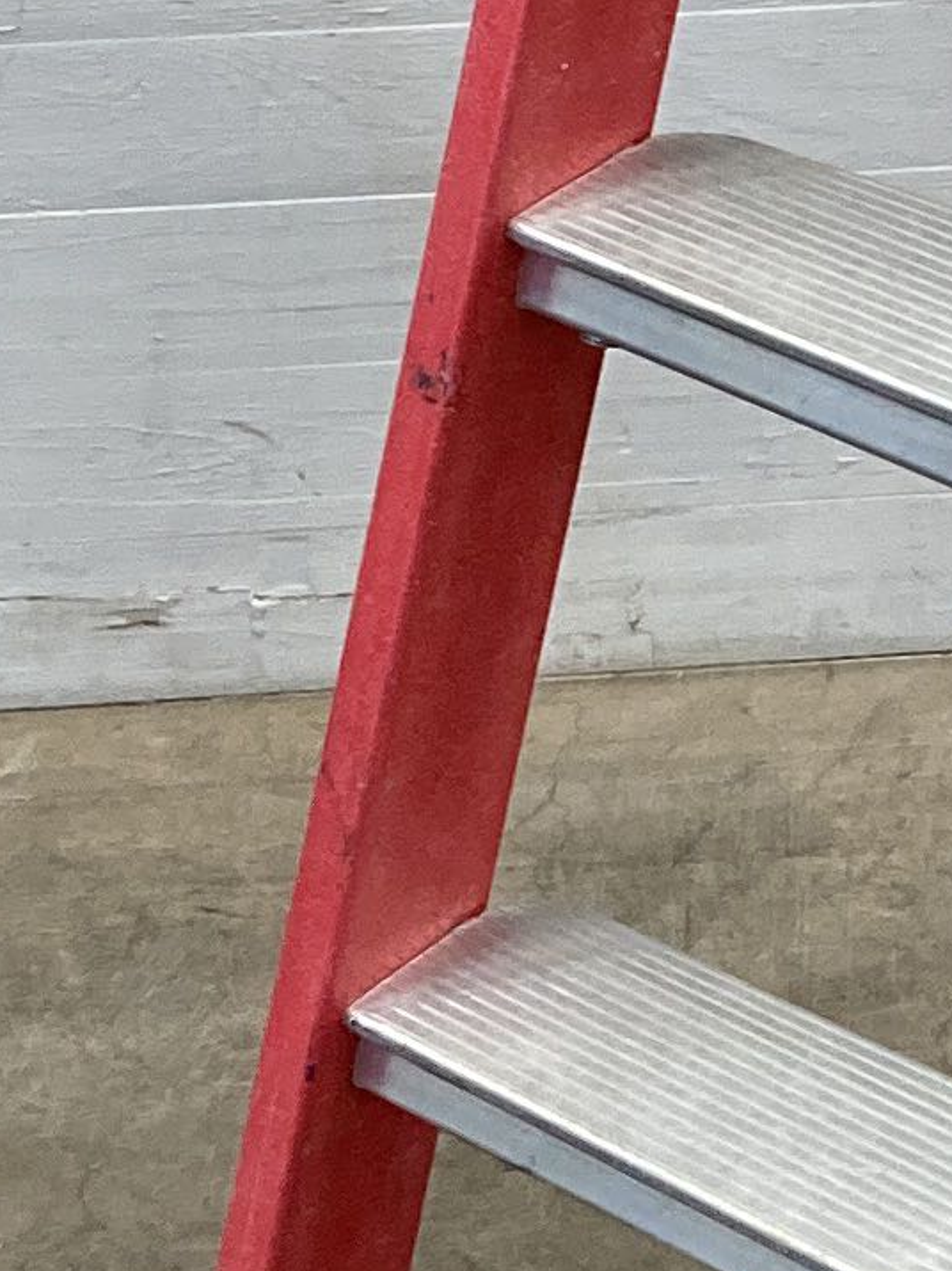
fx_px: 5795
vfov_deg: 12.3
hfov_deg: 9.0
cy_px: -103
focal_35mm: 158
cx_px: 1643
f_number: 1.8
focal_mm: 3.99
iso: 80
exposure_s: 1/70
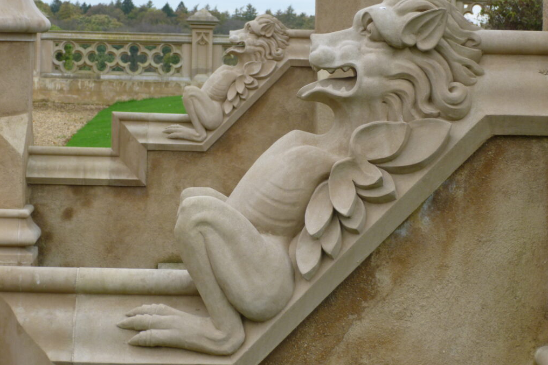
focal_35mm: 112
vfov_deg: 12.2
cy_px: 185
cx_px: 274
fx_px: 1705
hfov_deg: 18.3
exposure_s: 1/80
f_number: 5.4
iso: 125
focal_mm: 19.1
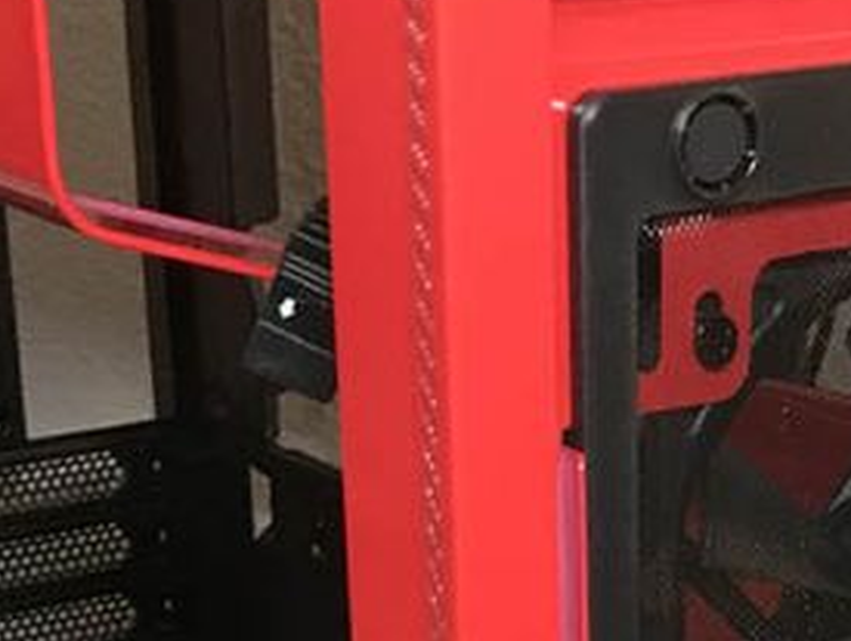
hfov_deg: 15.9
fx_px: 3003
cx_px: 755
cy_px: 1050
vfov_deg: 11.5
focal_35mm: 122
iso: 40
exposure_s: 1/17
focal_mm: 3.99
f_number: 1.8
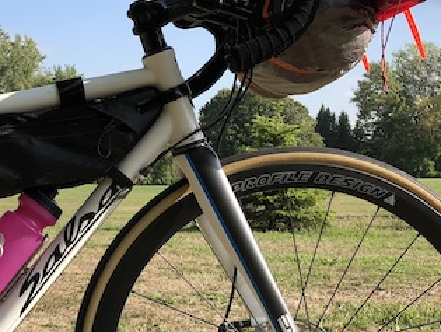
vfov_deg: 20.7
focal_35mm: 71
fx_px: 906
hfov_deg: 25.7
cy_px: 230
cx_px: -22
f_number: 1.8
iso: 20
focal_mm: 3.99
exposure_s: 1/960
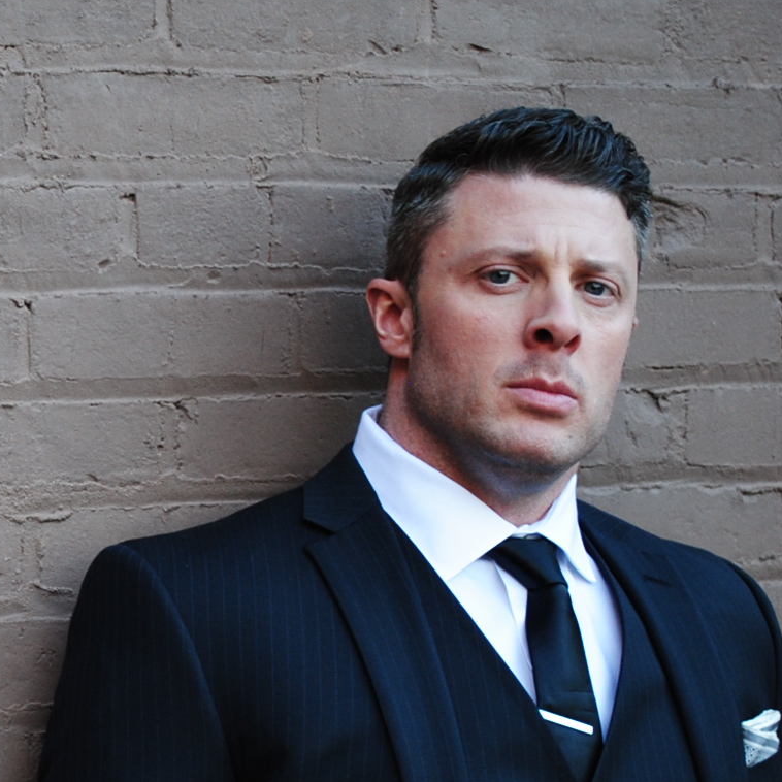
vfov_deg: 12.7
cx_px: -165
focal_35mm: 137
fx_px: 3502
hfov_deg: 12.4
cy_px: 596
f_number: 5.3
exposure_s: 1/60
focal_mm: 42
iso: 280
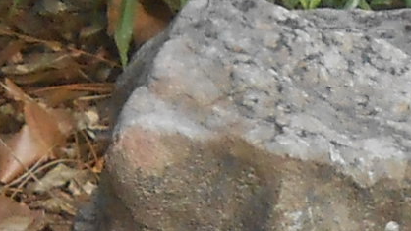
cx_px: 337
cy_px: 846
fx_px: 4075
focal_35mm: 374
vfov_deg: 3.1
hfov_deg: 5.8
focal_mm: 7.8
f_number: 4.5
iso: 200
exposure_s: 1/250
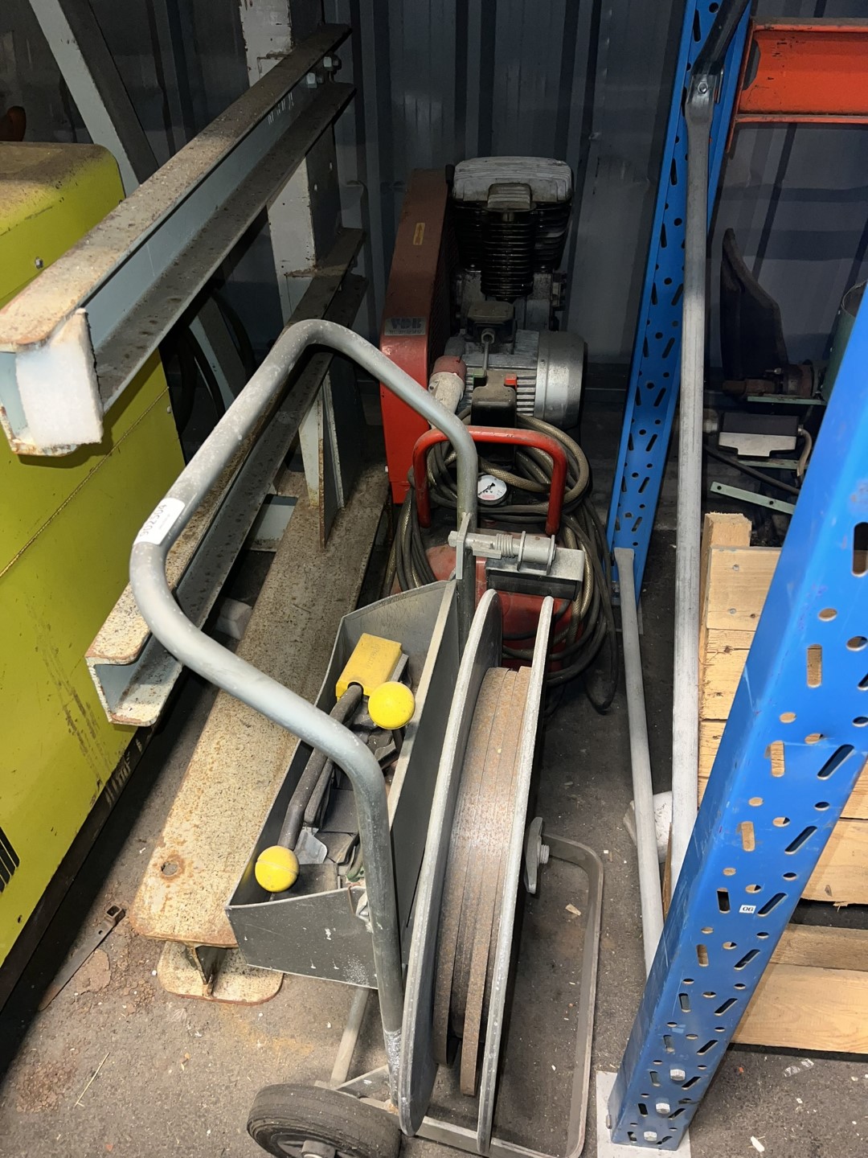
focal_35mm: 26
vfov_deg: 67.3
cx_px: 434
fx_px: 869
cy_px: 579
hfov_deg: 53.1
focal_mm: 5.7
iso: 50
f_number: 1.5
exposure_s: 1/17
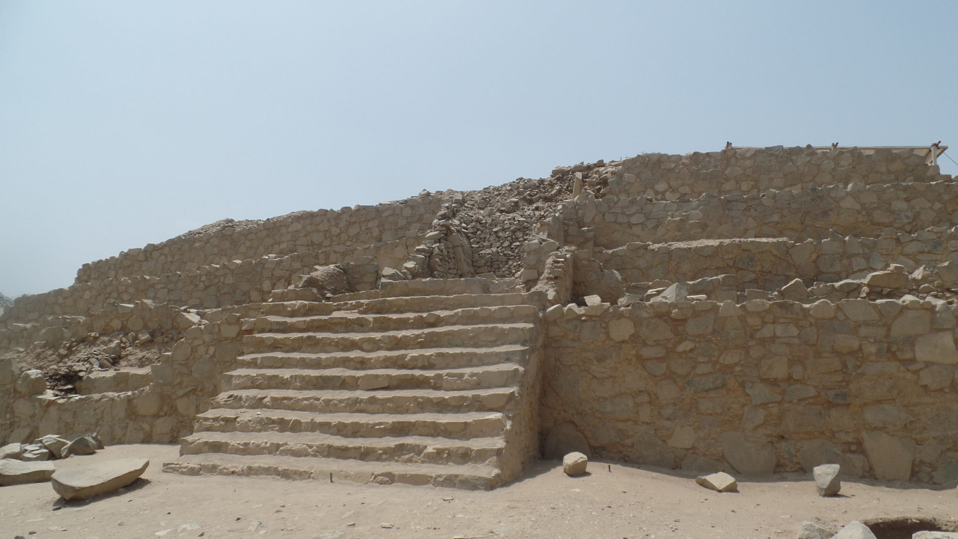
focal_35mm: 26
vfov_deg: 44.3
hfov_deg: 71.9
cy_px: 305
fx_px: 660
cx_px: 490
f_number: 3.5
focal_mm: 4.1
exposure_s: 1/1500
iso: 80
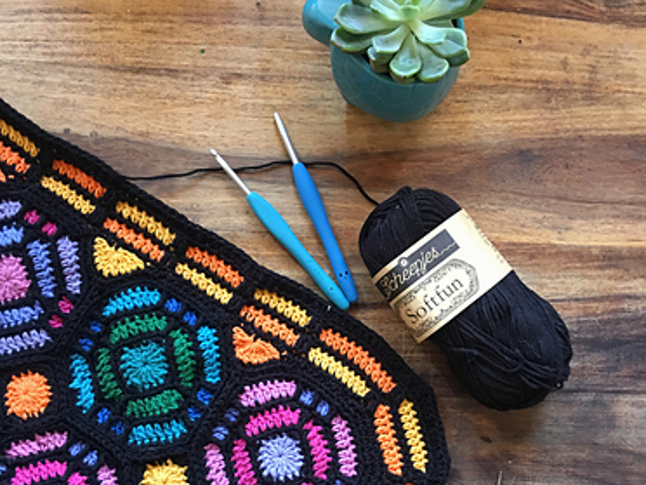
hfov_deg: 47.9
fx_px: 728
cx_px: 322
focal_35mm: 39
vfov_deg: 36.2
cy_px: 342
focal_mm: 4.15
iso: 80
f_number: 2.2
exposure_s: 1/17
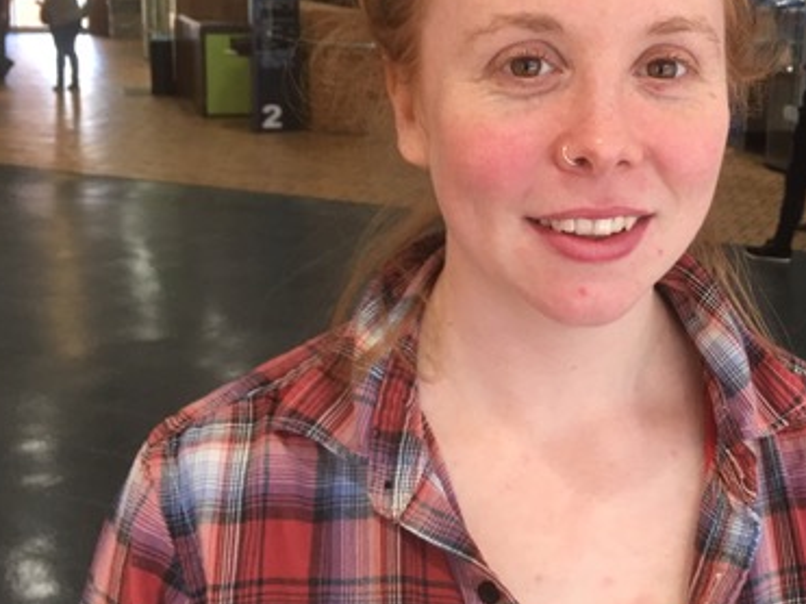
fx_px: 1164
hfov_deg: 37.6
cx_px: 561
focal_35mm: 50
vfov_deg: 28.8
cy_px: 180
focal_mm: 4.15
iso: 50
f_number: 2.2
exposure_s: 1/33
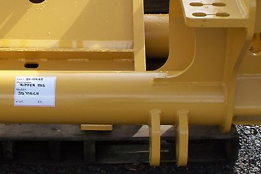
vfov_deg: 14.4
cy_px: 16
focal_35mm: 94
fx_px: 681
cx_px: 40
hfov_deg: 21.3
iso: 64
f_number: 2.8
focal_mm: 7.54
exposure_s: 1/640
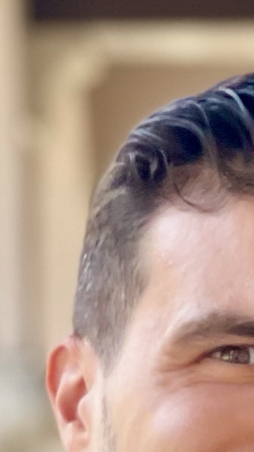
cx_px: 234
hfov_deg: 3.6
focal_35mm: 339
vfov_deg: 6.2
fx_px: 4061
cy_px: 826
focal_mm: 7.5
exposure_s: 1/121
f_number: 2.2
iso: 100
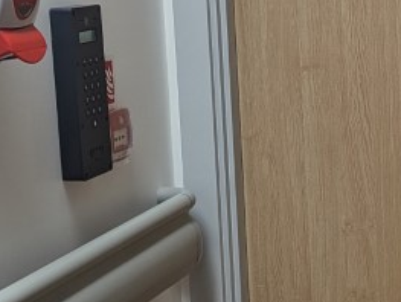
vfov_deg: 13.6
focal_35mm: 109
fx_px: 1264
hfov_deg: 16.0
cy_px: 120
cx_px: 664
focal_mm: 6.81
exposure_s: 1/100
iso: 57
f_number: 1.85
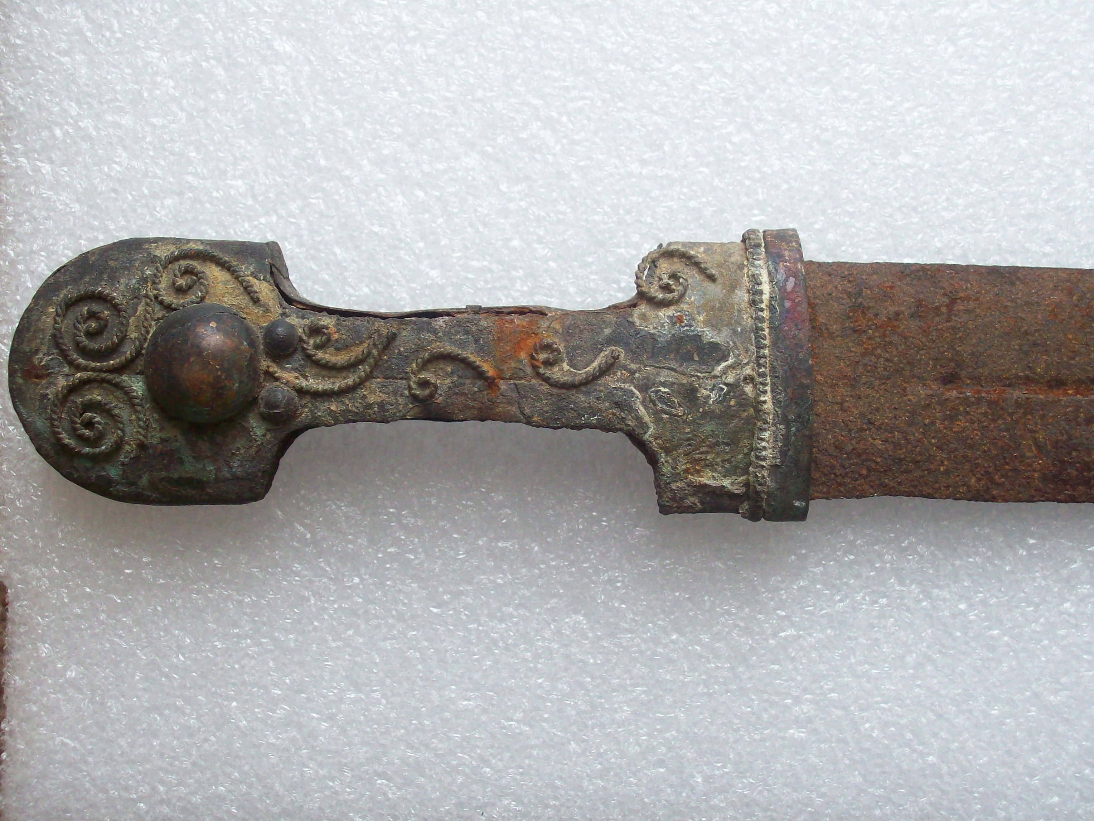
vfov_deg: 26.1
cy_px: 410
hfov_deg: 34.3
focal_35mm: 56
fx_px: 1770
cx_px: 547
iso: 160
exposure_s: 1/54.2
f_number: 3.4
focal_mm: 9.4
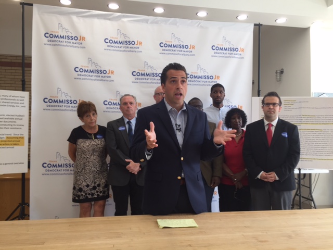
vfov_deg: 48.2
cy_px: 125
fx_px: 279
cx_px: 166
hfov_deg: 61.7
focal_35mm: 29
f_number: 2.2
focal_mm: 4.15
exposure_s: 1/40
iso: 32
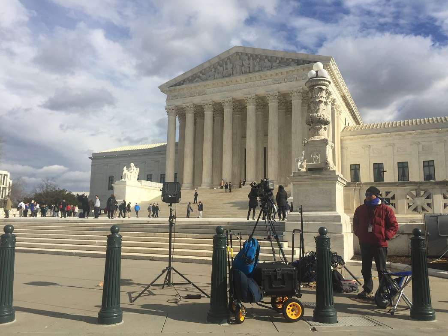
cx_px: 224
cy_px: 168
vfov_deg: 48.2
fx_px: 375
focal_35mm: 29
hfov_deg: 61.7
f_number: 2.2
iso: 32
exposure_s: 1/3300
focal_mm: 4.15
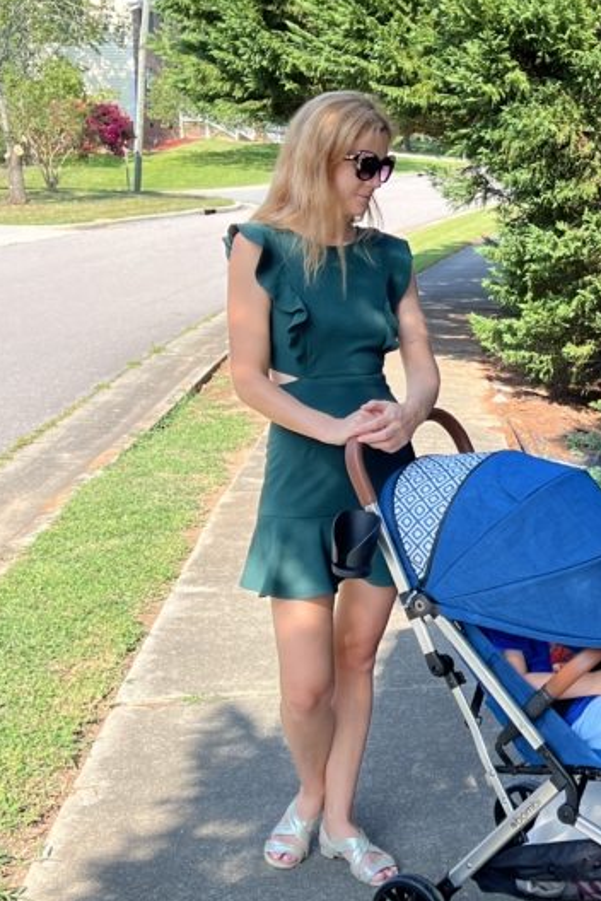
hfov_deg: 22.5
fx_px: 1452
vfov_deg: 34.5
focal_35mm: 58
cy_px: 434
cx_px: 606
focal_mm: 5.7
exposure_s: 1/949
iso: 50
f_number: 1.5
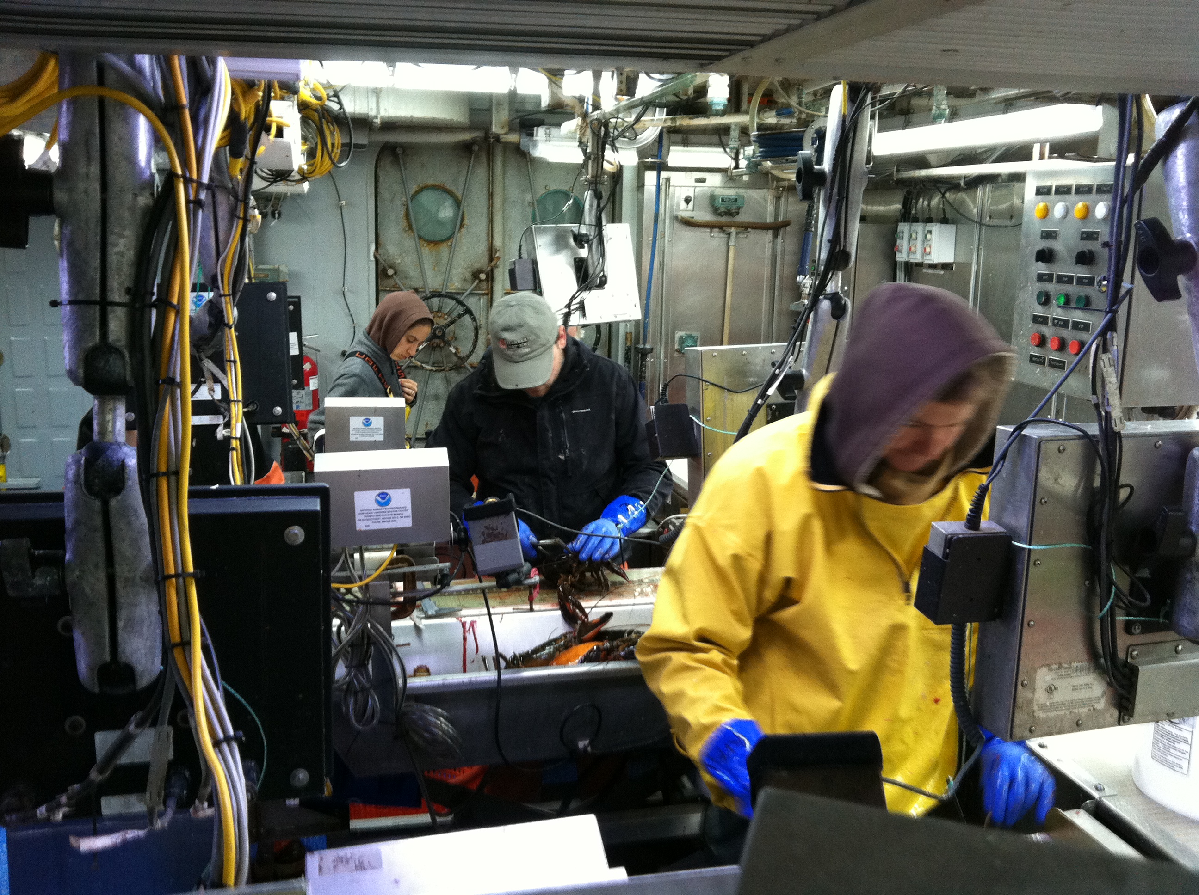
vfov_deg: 40.6
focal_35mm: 35
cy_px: 448
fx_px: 1211
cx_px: 600
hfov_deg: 52.7
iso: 160
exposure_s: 1/15
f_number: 2.8
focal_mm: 3.85
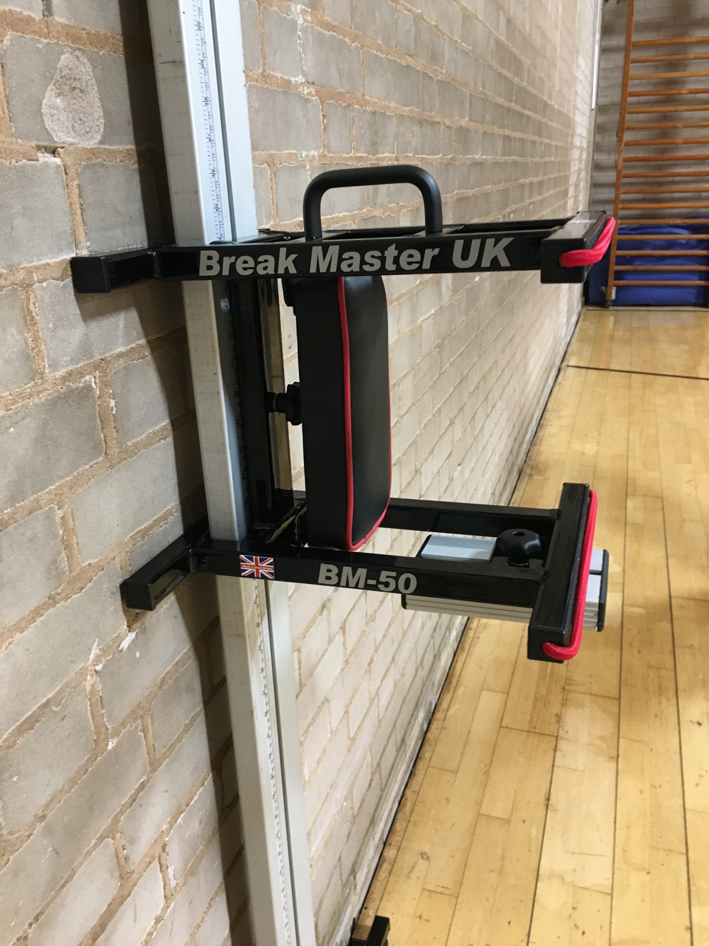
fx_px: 792
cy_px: 473
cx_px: 354
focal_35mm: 29
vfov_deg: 61.7
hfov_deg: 48.2
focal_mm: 4.15
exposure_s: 1/33
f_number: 2.2
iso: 200
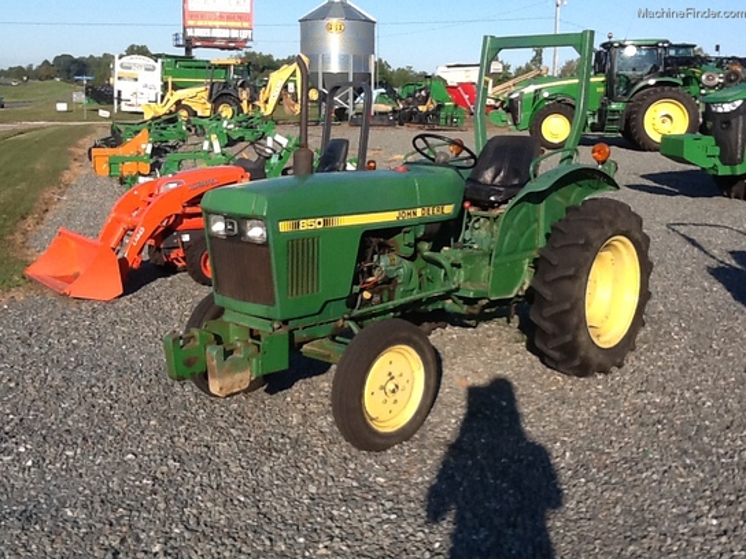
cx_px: 373
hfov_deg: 56.8
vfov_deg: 44.2
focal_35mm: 32
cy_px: 280
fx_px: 690
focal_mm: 2.03
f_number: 2.4
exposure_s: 1/955
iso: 80
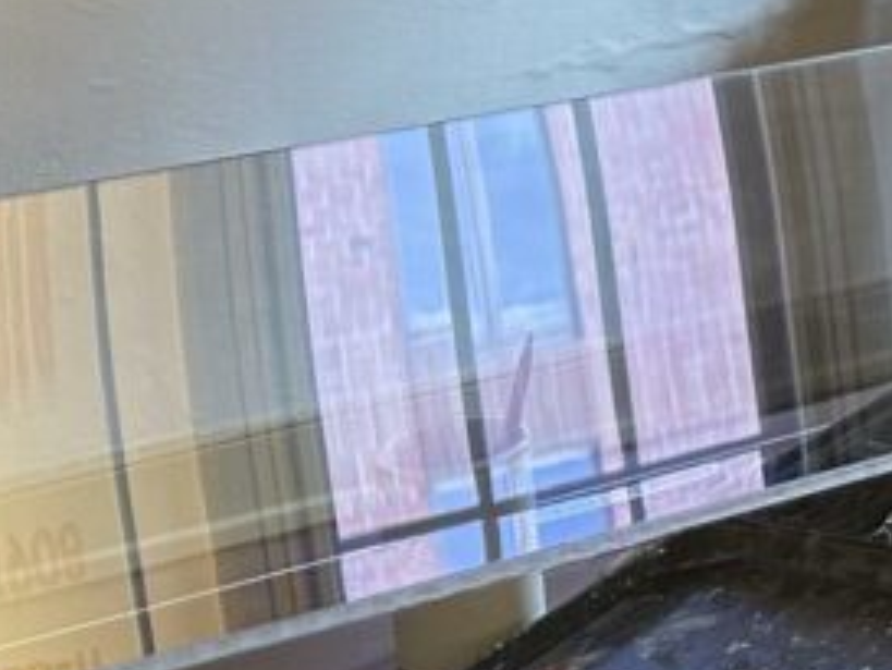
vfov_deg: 15.7
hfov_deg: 17.7
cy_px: -173
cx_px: 1578
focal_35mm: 90
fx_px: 2320
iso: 250
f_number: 1.78
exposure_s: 1/75
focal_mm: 6.86
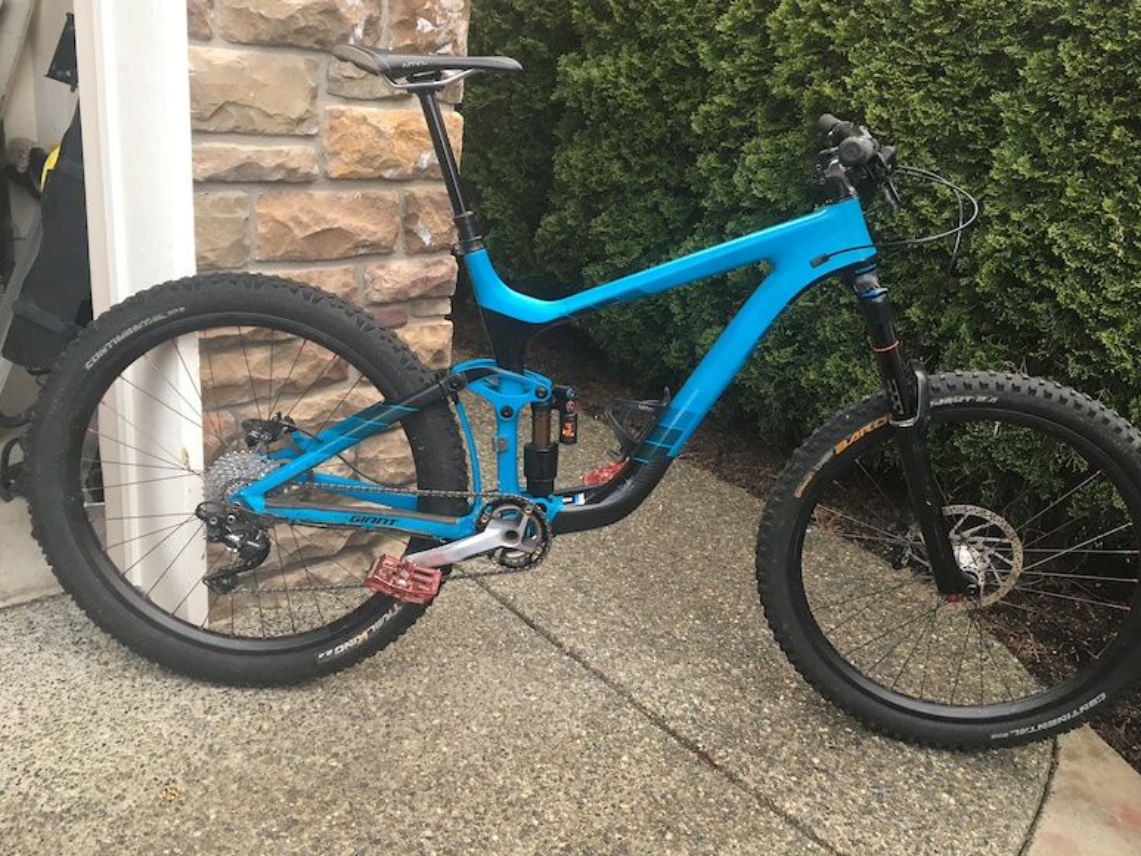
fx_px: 989
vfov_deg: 46.8
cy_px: 415
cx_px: 587
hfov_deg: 59.9
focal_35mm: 30
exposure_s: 1/30
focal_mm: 4.15
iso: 32
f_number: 2.2
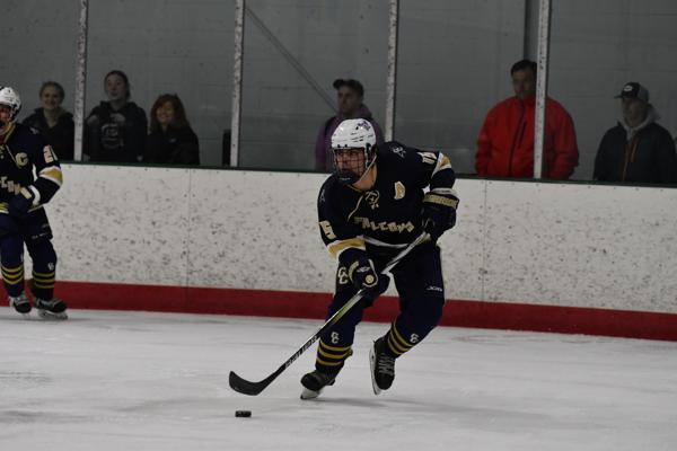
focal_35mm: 217
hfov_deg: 9.5
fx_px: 4080
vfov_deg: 6.3
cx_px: 338
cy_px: 226
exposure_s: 1/800
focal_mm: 145
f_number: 3.2
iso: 1600
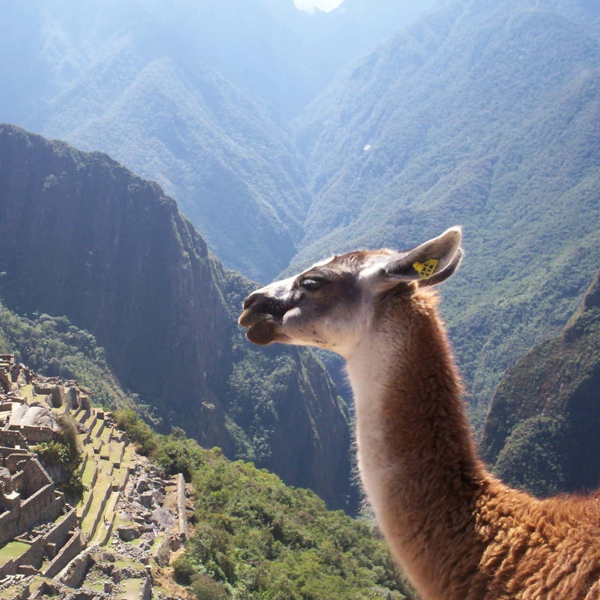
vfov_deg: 36.1
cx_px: 186
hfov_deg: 35.6
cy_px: 311
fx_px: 922
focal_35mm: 47
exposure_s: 1/288
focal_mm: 5.9
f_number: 4.5
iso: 100
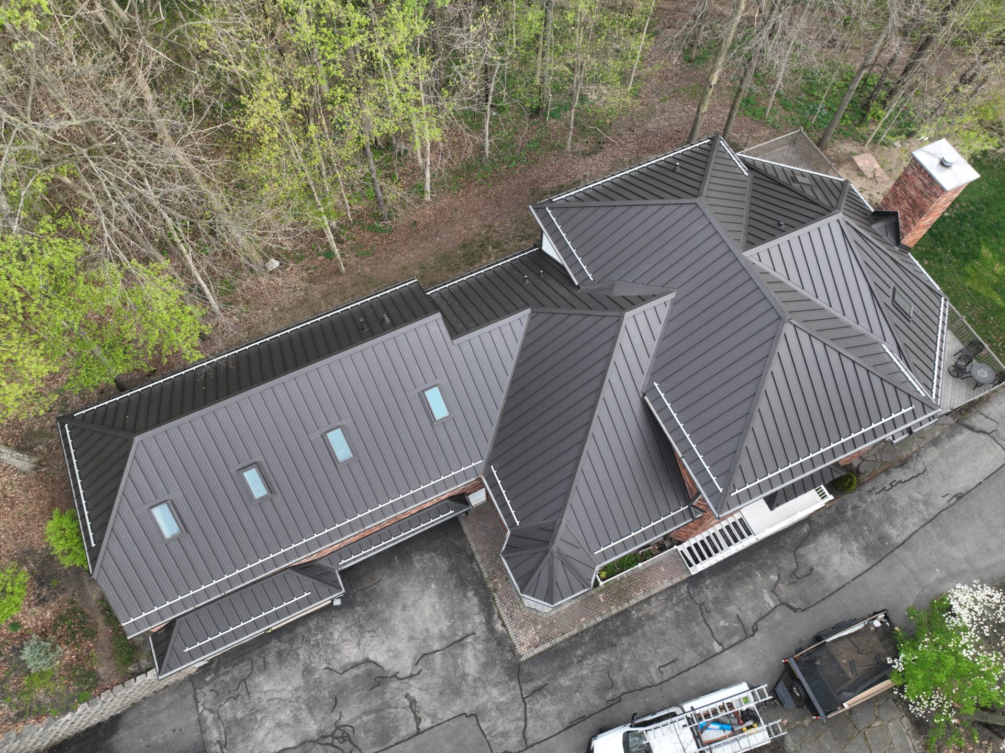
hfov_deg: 71.6
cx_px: 502
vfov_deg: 56.8
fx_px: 697
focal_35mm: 24
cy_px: 376
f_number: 2.8
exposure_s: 1/200
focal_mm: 12.29
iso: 100
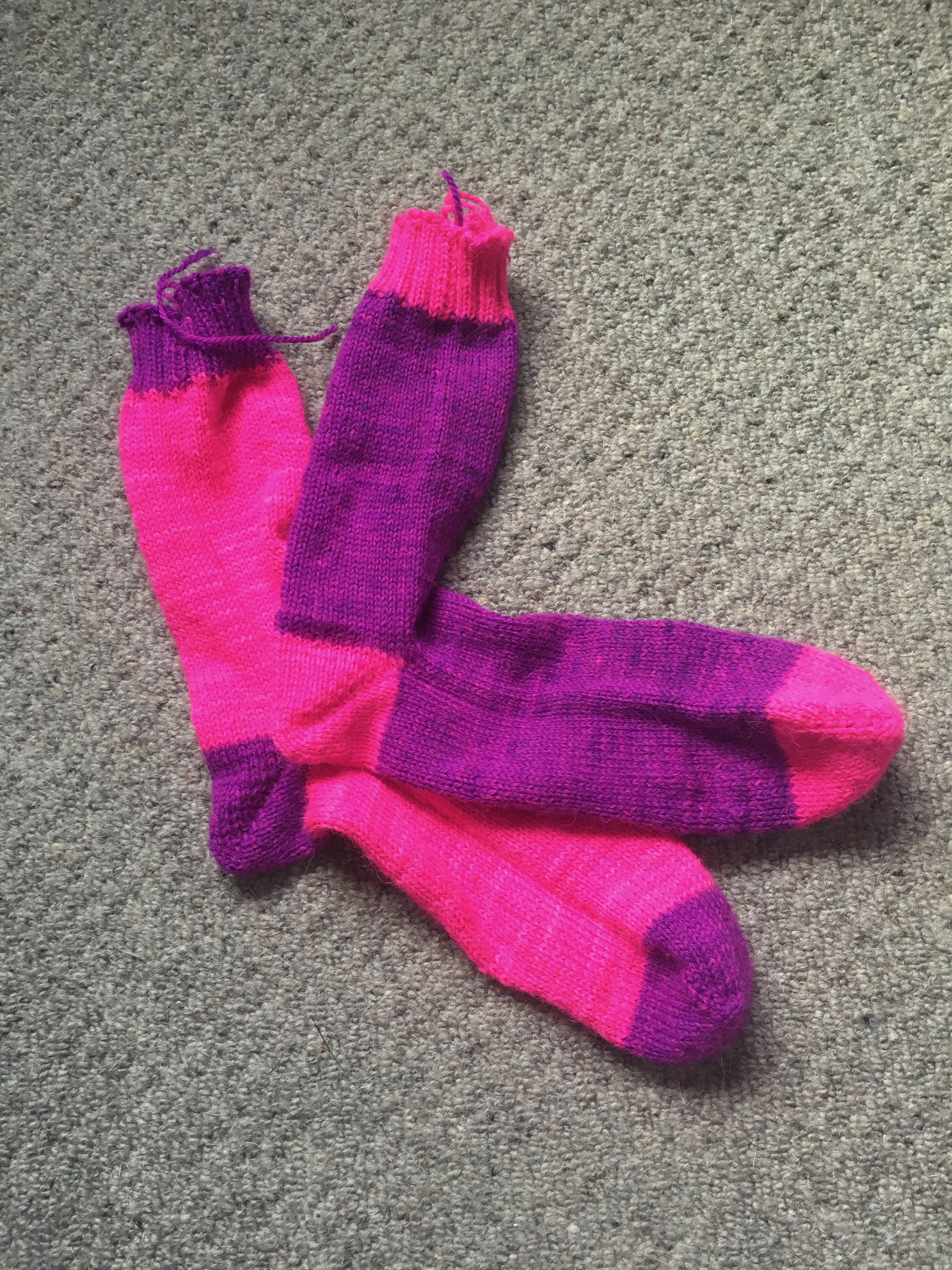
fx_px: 1063
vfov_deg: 61.7
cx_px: 476
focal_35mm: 29
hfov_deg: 48.2
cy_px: 635
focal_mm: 4.15
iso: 80
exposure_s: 1/33
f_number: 2.2
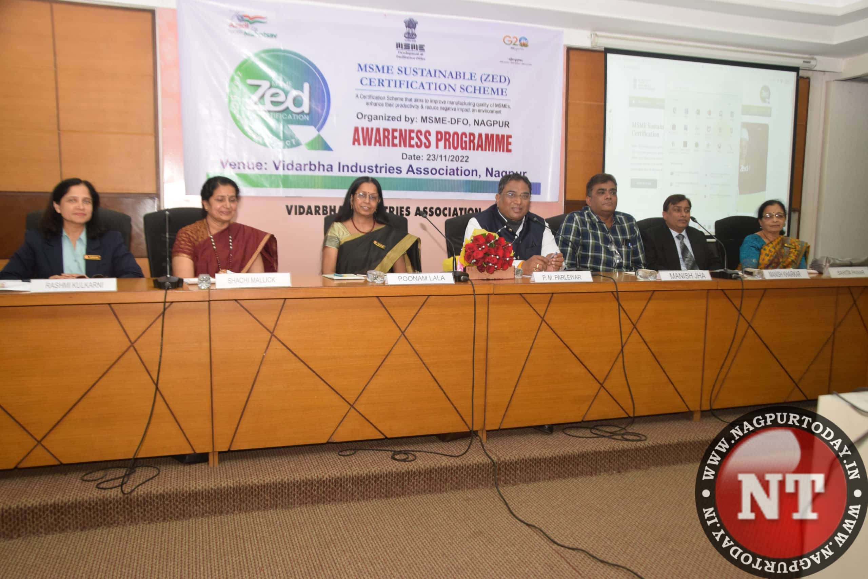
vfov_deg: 41.7
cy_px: 290
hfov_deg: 59.5
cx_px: 434
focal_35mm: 32
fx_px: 759
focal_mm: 21
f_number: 5.6
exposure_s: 1/125
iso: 800
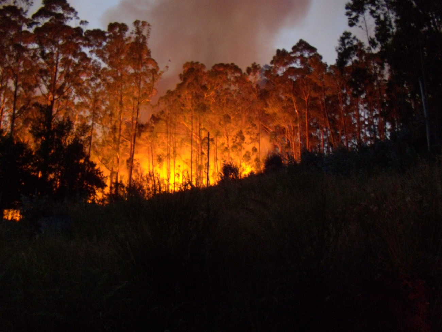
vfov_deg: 39.7
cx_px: 221
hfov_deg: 51.4
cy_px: 166
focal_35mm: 36
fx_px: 460
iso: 400
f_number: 3.6
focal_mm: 6.4
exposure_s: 1/1.3
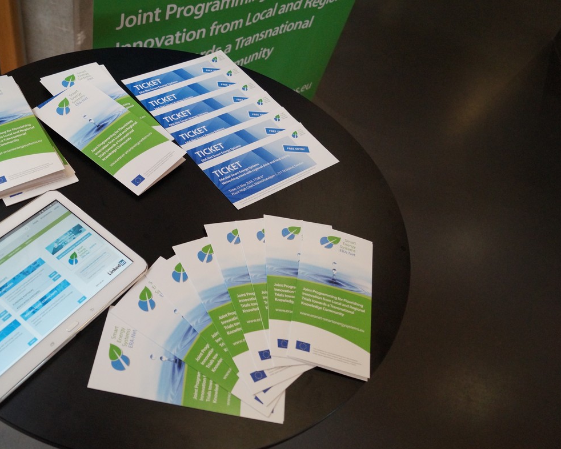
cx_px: 223
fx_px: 515
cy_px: 228
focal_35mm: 31
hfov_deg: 56.7
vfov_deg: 47.1
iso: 1600
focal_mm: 18
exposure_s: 1/160
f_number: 3.5
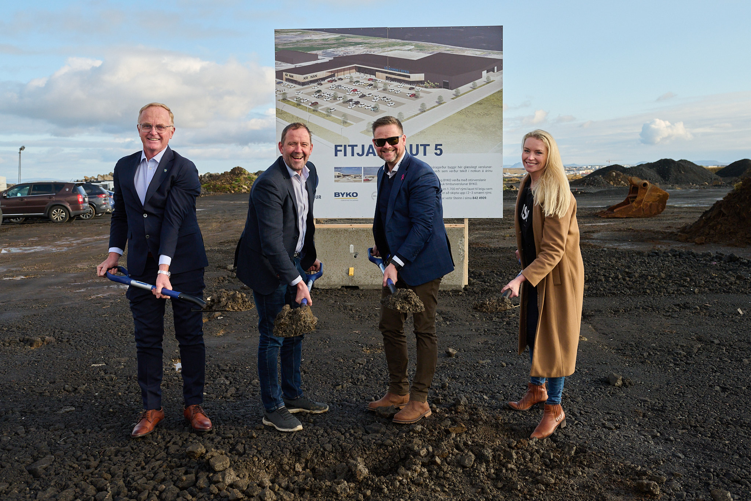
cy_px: 250
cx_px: 376
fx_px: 667
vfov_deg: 41.1
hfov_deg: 58.7
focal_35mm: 32
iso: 800
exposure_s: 1/2500
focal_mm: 32
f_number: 5.6
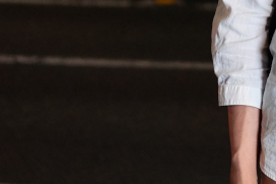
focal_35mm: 234
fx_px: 1793
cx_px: 320
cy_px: -69
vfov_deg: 5.8
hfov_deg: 8.7
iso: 1250
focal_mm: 35
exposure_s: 1/75
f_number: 2
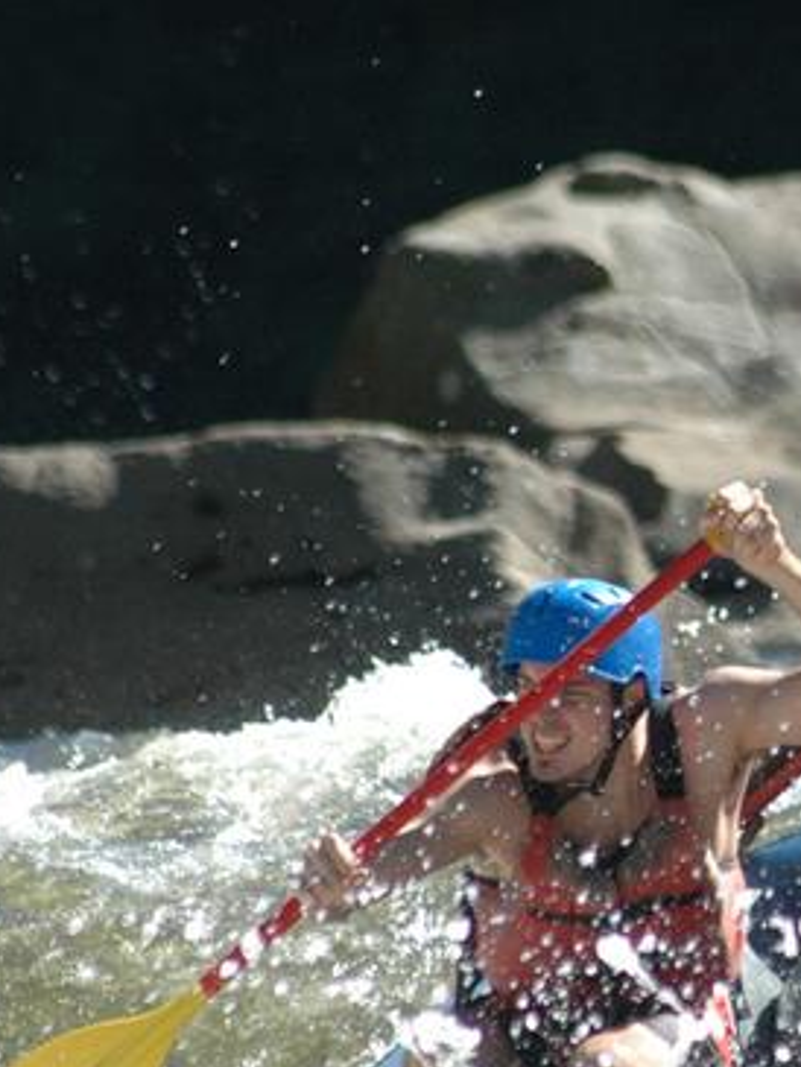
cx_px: 848
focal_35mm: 947
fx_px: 29201
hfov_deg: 1.6
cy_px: 634
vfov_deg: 2.1
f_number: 8
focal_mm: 300
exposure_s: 1/800
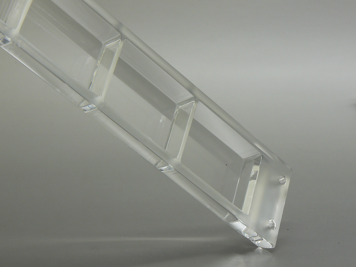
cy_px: 134
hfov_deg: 17.6
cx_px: 178
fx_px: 1152
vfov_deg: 13.2
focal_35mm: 112
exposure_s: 1/30
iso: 100
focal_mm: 18.6
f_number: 8
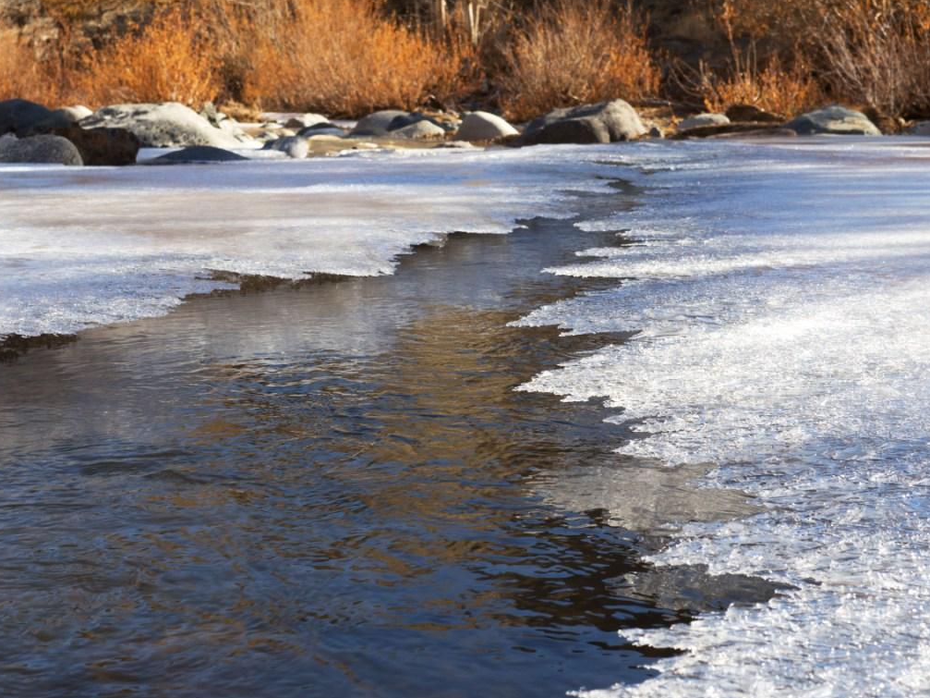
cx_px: 462
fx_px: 1639
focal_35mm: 61
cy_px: 349
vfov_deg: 24.0
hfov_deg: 31.7
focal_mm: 30
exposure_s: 1/100
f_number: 8
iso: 200
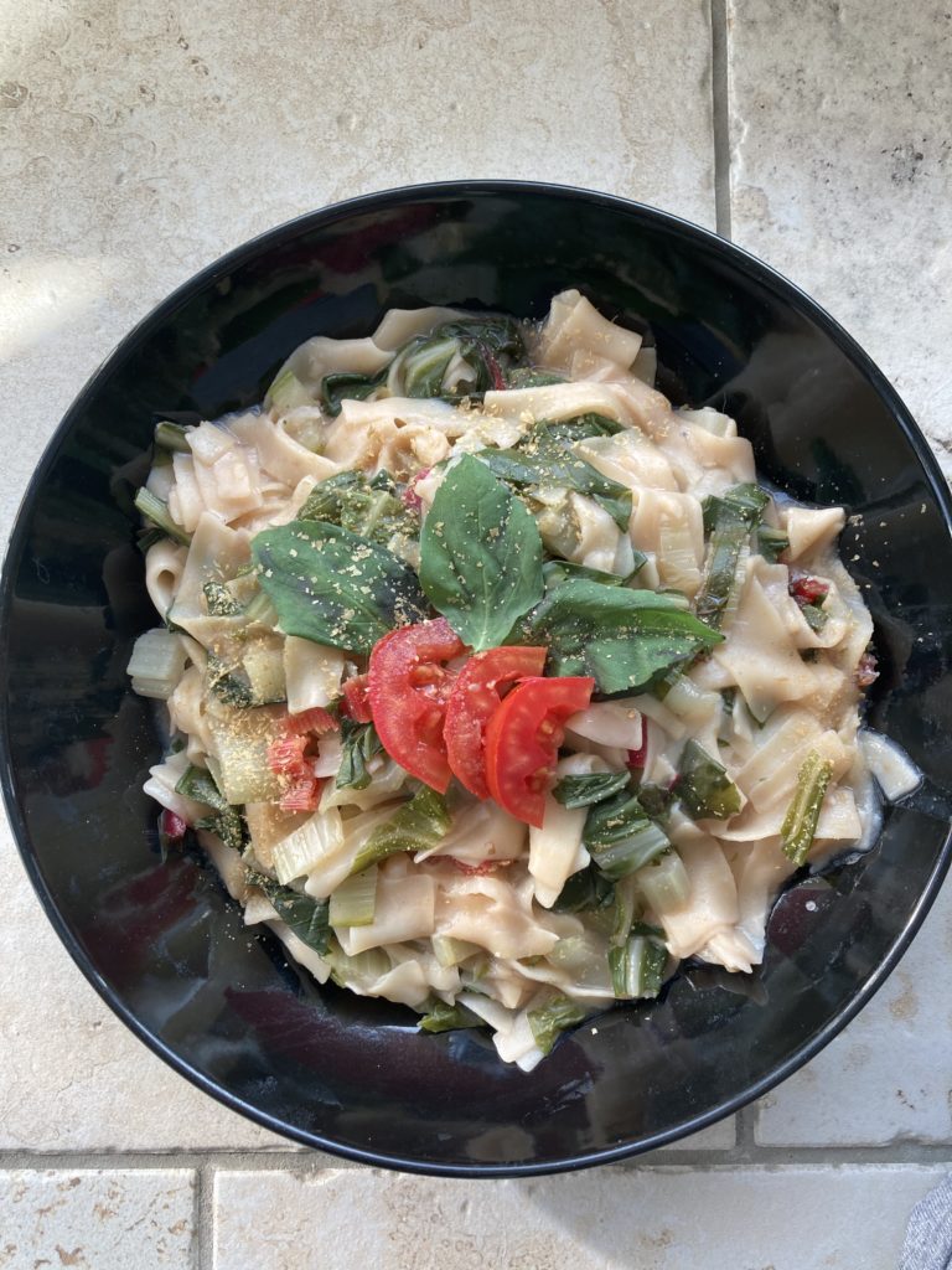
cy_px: 635
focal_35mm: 28
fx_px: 1027
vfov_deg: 63.4
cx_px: 476
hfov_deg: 49.7
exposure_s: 1/121
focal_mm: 3.99
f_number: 1.8
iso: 40
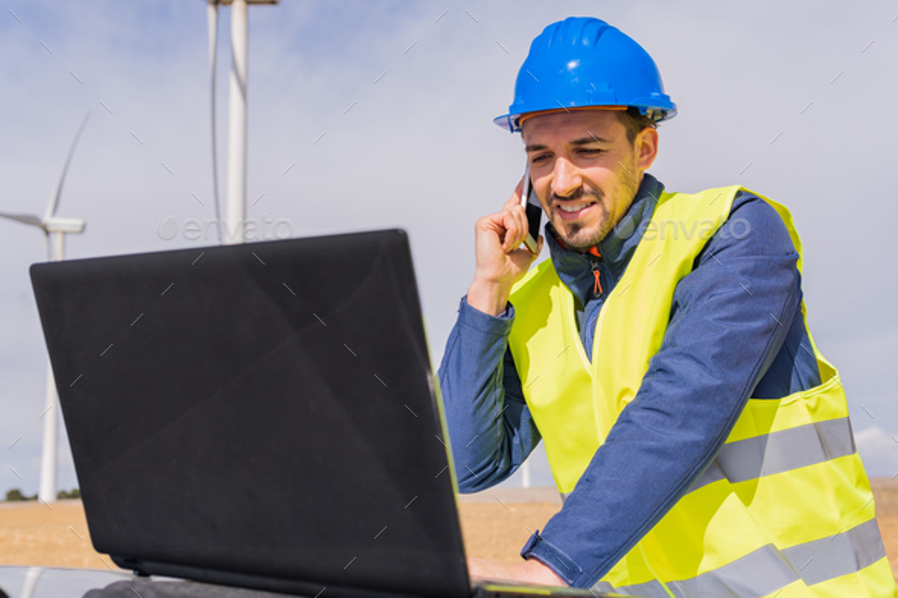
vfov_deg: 29.8
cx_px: 449
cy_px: 299
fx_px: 1122
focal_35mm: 45
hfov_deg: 43.6
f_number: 4
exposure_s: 1/1250
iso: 100
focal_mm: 30
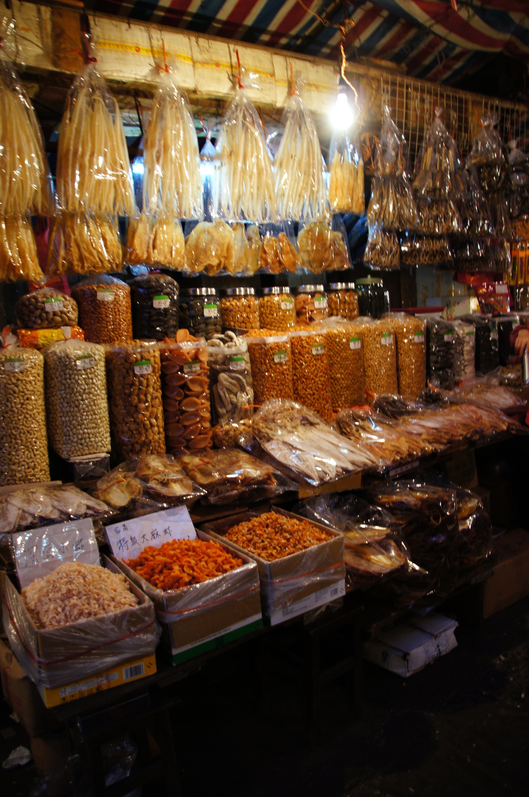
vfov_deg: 67.5
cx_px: 264
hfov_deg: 47.8
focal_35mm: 27
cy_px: 398
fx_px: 597
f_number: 3.5
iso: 500
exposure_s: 1/30
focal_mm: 18
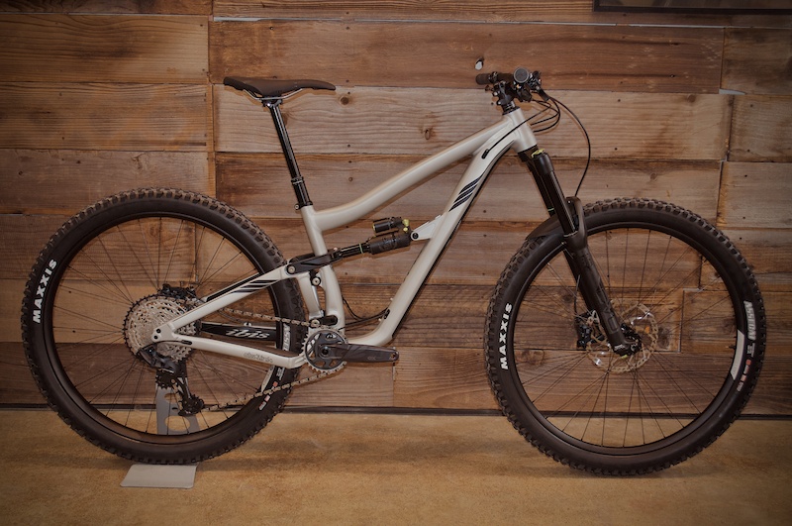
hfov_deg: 41.2
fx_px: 1054
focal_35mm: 48
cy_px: 263
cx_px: 396
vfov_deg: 28.0
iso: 800
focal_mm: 32
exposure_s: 1/60
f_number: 4.8
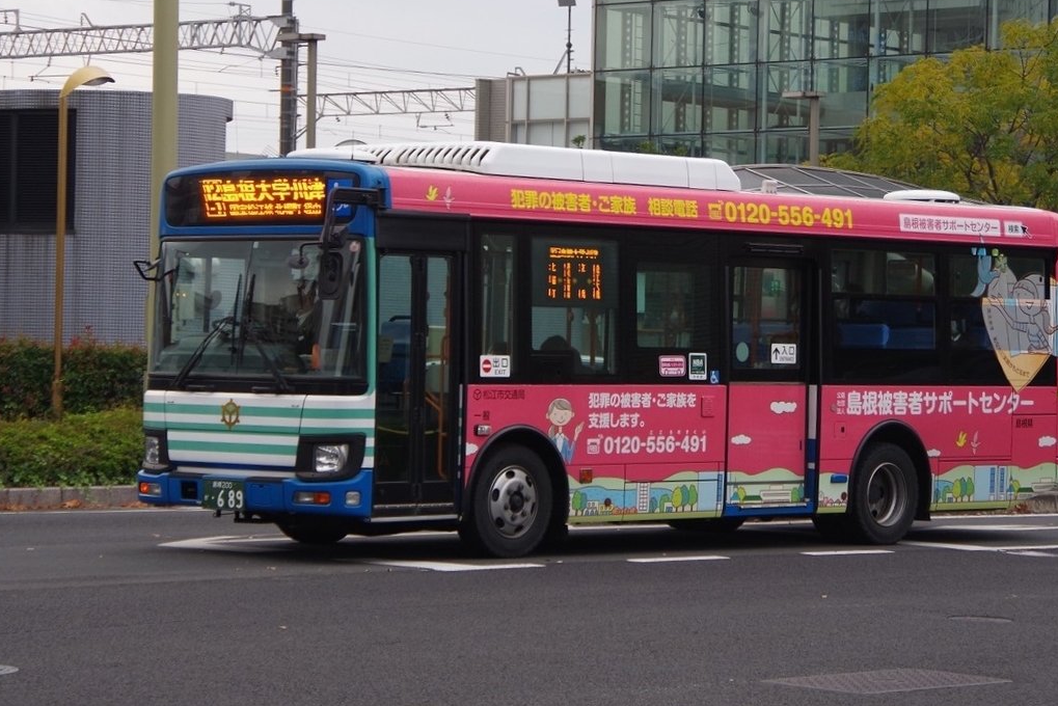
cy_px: 317
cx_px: 613
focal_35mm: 94
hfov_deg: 21.7
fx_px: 2751
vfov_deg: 14.6
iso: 400
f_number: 5
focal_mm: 53
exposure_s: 1/160
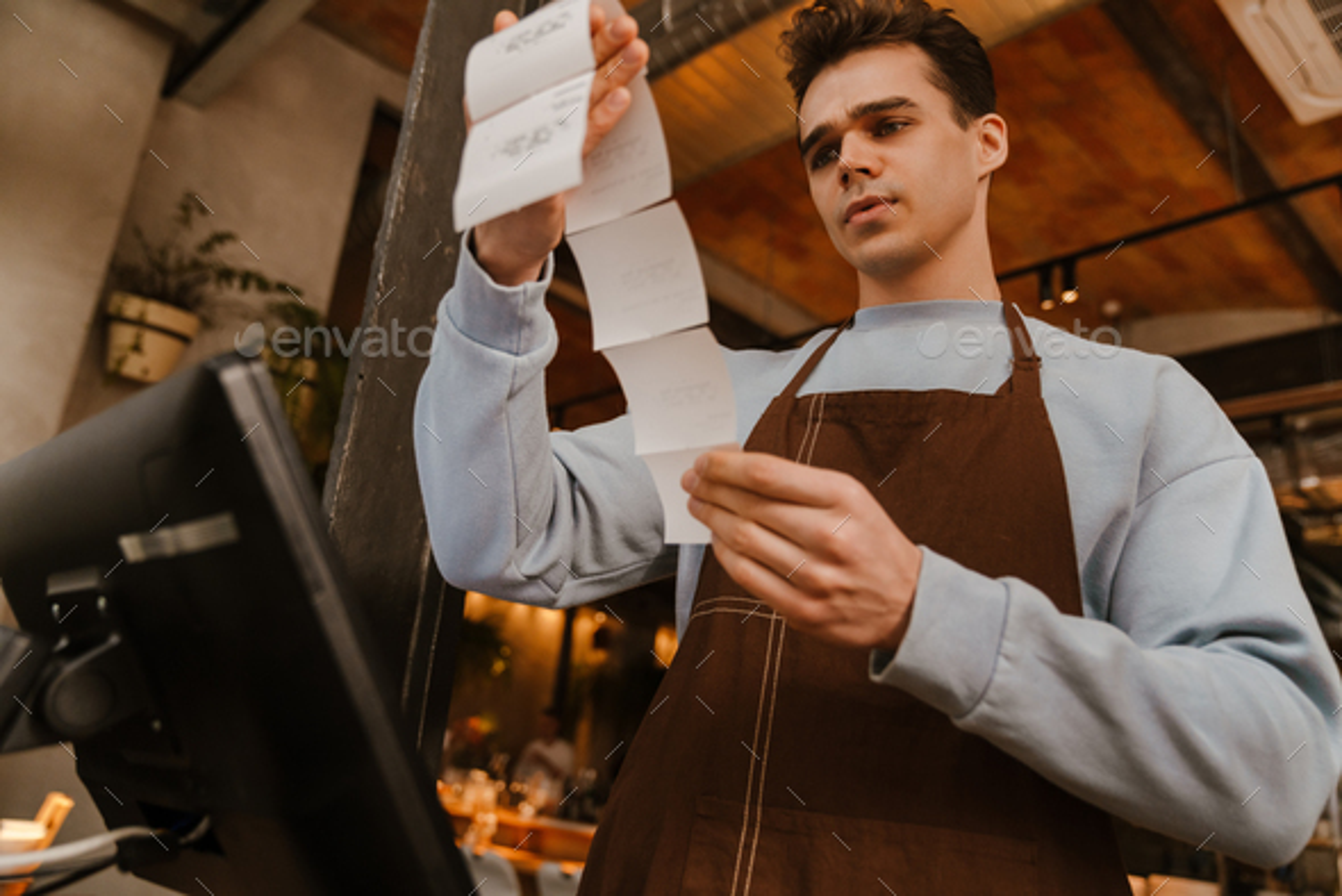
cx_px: 671
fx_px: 1082
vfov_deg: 45.0
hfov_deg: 63.6
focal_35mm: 29
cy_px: 448
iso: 1250
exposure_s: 1/160
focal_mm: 29
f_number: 2.8
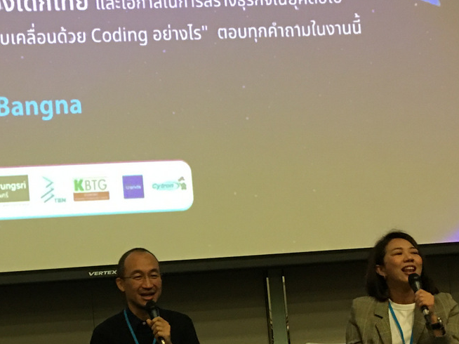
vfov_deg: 20.4
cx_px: 93
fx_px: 941
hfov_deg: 26.9
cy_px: 294
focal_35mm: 71
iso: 100
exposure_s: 1/10
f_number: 2.2
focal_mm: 4.15
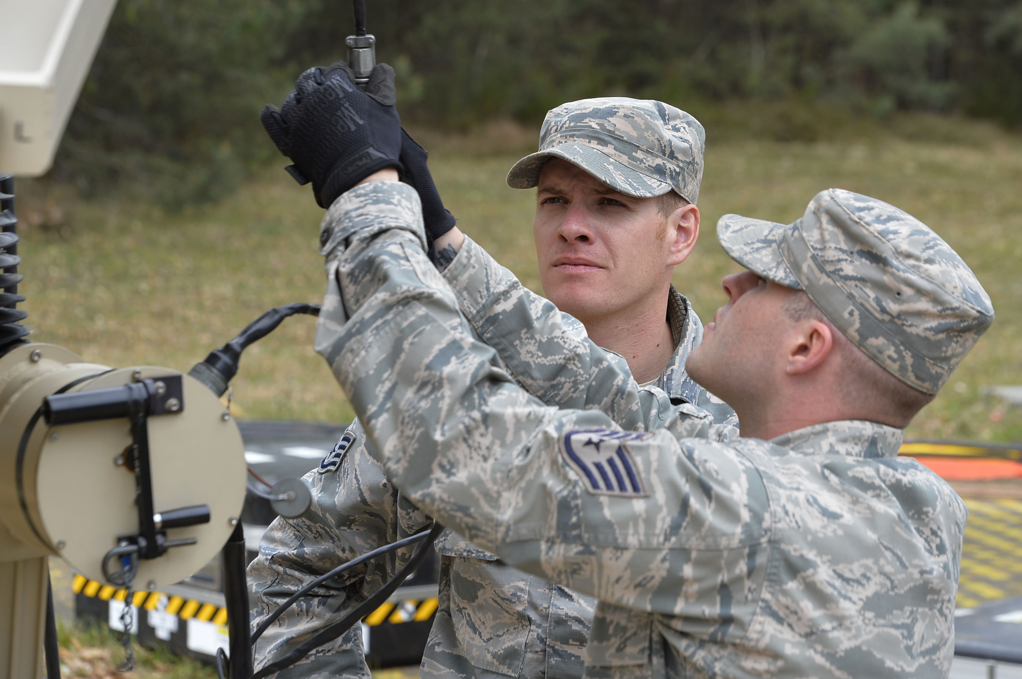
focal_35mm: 135
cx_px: 511
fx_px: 3828
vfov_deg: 10.1
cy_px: 340
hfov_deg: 15.2
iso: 400
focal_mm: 135
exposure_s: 1/200
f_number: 10
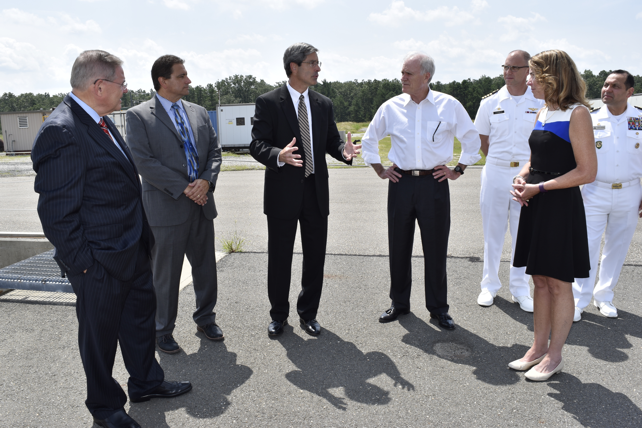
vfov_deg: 47.9
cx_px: 321
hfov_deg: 67.4
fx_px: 481
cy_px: 214
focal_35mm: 27
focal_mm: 18
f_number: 9
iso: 100
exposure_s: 1/200
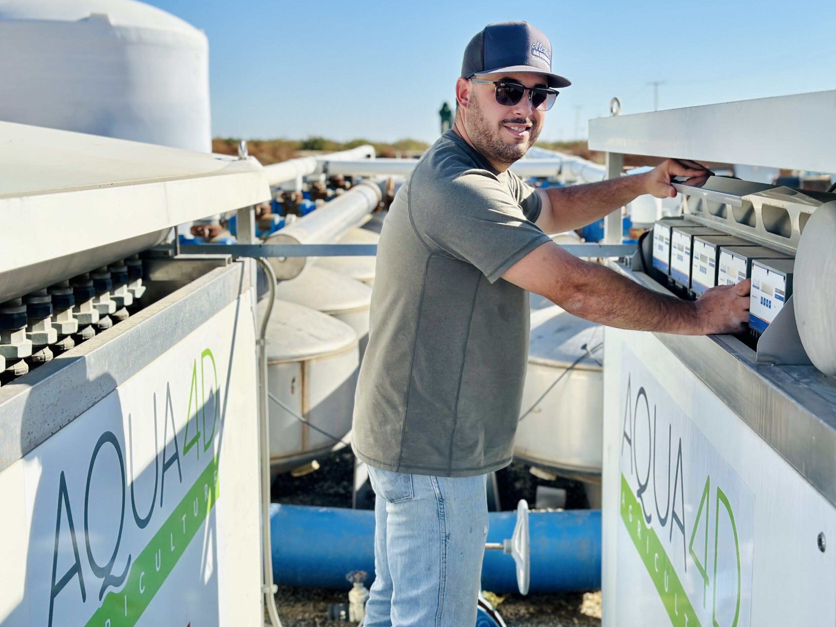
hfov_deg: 38.9
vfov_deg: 29.7
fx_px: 1183
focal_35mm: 49
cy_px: 314
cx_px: 419
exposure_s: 1/5556
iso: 100
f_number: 1.78
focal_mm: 6.86
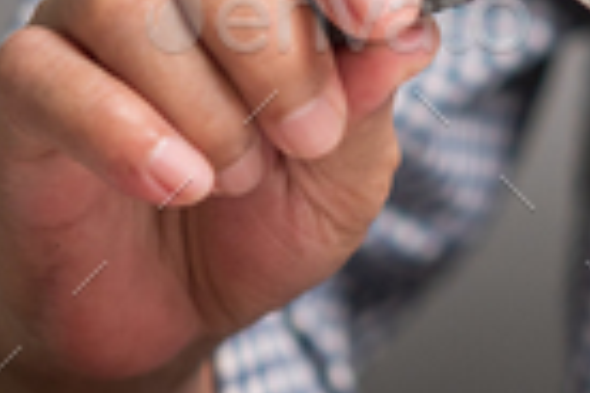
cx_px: 966
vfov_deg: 5.3
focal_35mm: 257
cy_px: 222
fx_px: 4212
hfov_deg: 7.8
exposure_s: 1/200
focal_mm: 60
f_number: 2.8
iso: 250
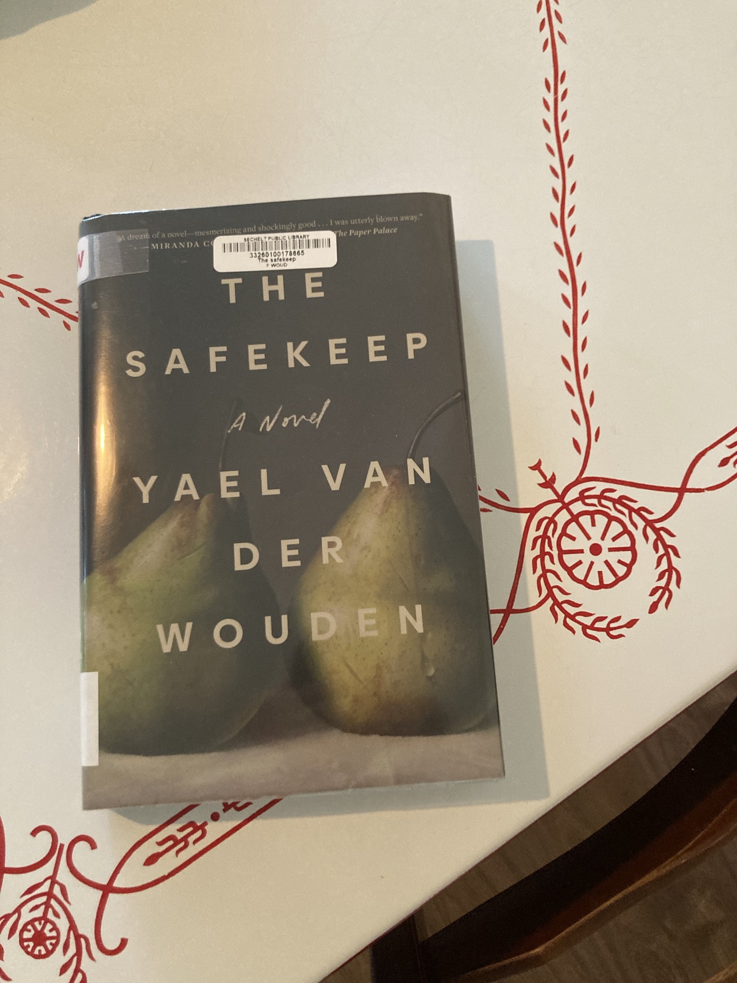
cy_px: 492
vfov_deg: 63.4
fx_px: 795
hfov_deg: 49.7
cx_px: 368
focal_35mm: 28
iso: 400
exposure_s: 1/30
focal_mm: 3.99
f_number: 1.8
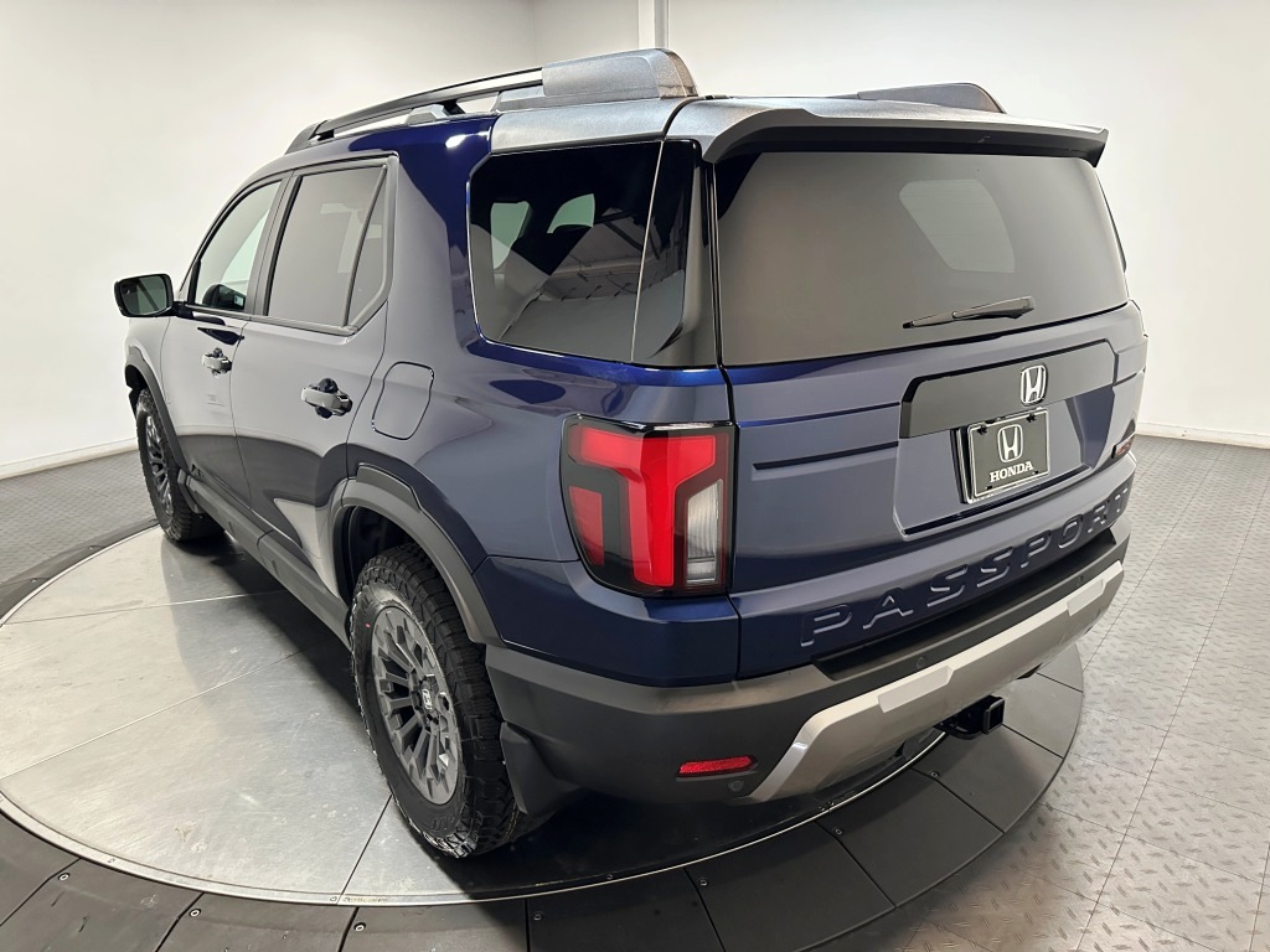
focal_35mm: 24
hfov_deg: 71.6
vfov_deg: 56.8
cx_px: 635
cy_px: 476
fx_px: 881
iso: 640
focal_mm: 6.86
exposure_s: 1/60
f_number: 1.78
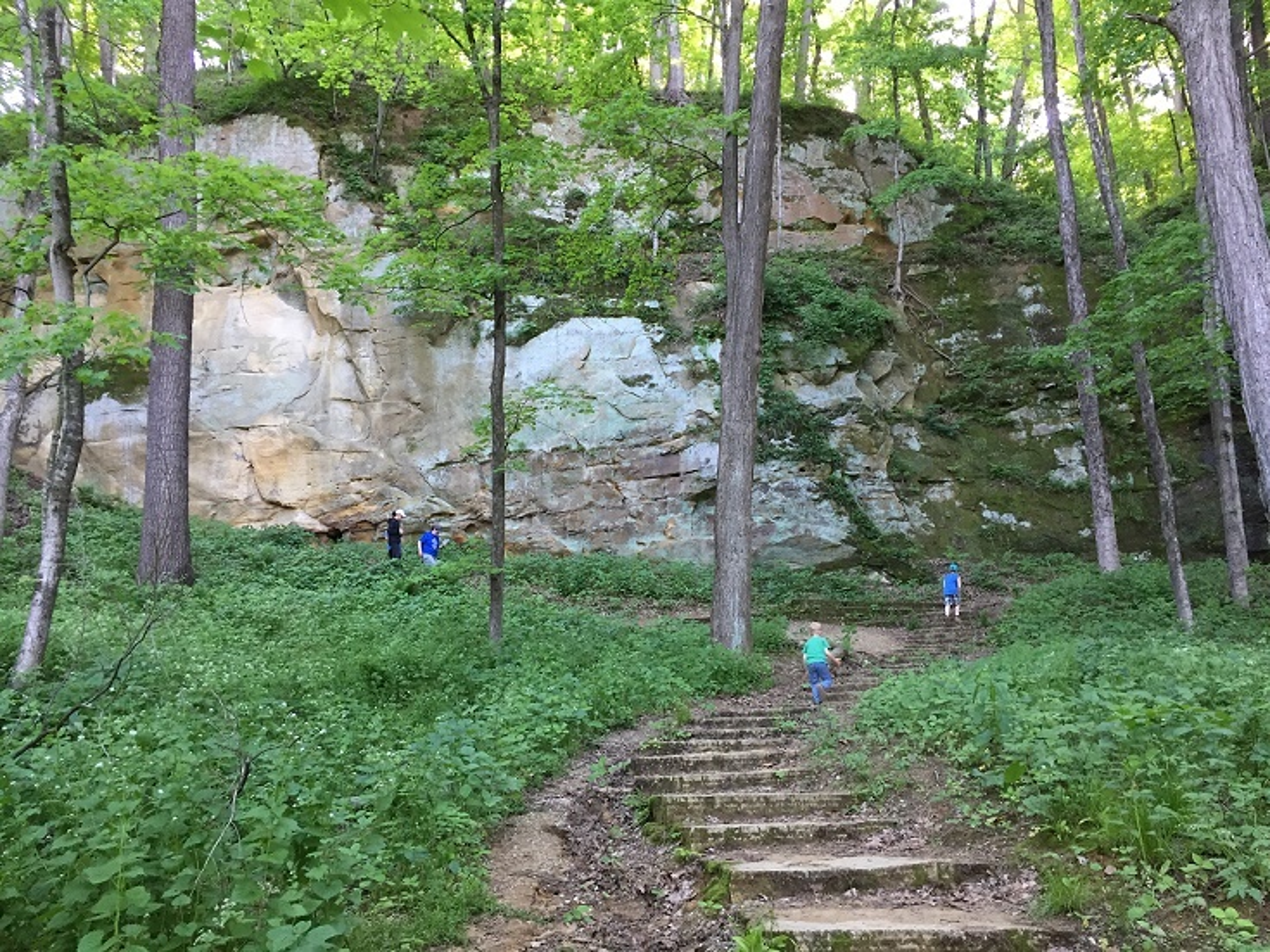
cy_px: 476
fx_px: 1064
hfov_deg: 61.7
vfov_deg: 48.2
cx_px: 635
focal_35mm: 29
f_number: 2.2
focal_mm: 4.15
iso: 100
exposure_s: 1/30
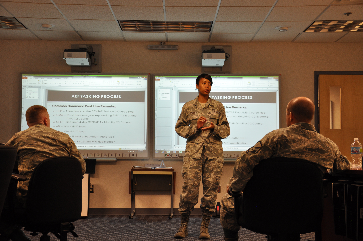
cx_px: 182
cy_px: 120
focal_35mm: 51
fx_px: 514
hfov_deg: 38.9
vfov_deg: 26.4
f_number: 5
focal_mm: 34
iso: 400
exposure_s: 1/25
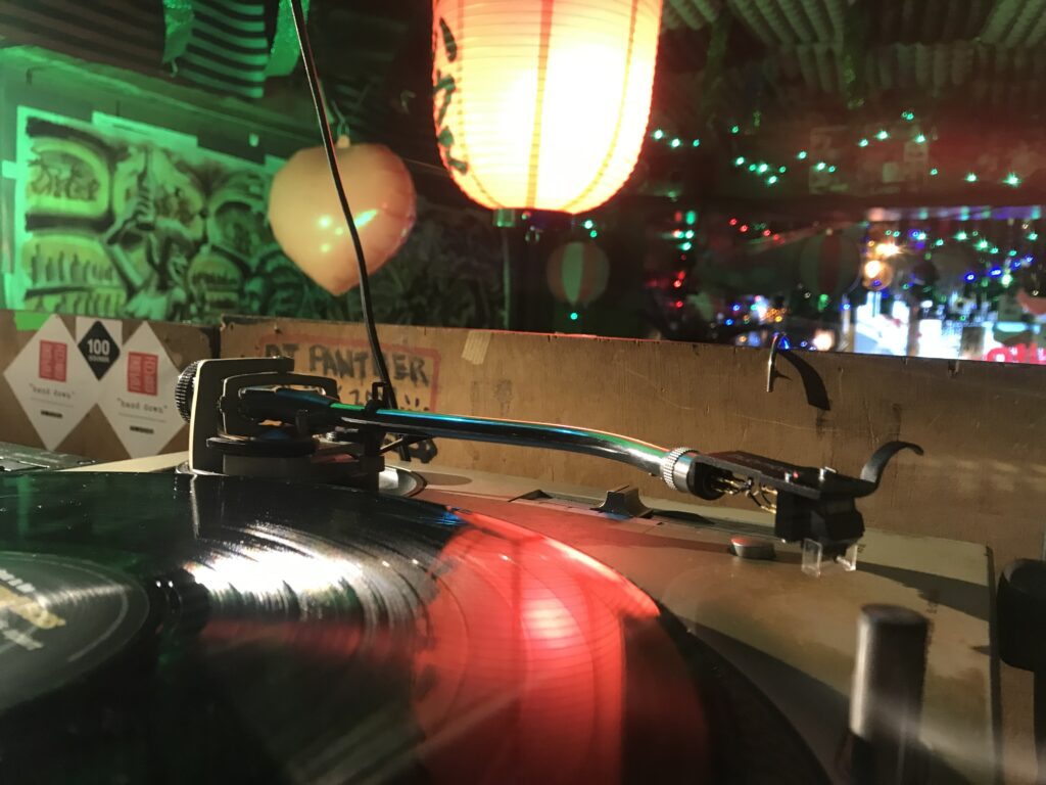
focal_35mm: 28
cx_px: 523
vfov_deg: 49.7
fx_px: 846
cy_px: 392
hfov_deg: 63.4
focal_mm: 3.99
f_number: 1.8
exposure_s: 1/17
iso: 80
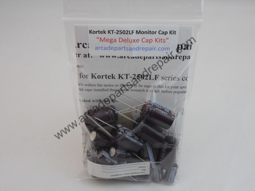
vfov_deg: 28.6
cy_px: 96
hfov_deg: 37.5
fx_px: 376
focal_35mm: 51
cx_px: 128
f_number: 4.9
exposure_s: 1/30
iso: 100
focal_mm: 9.1
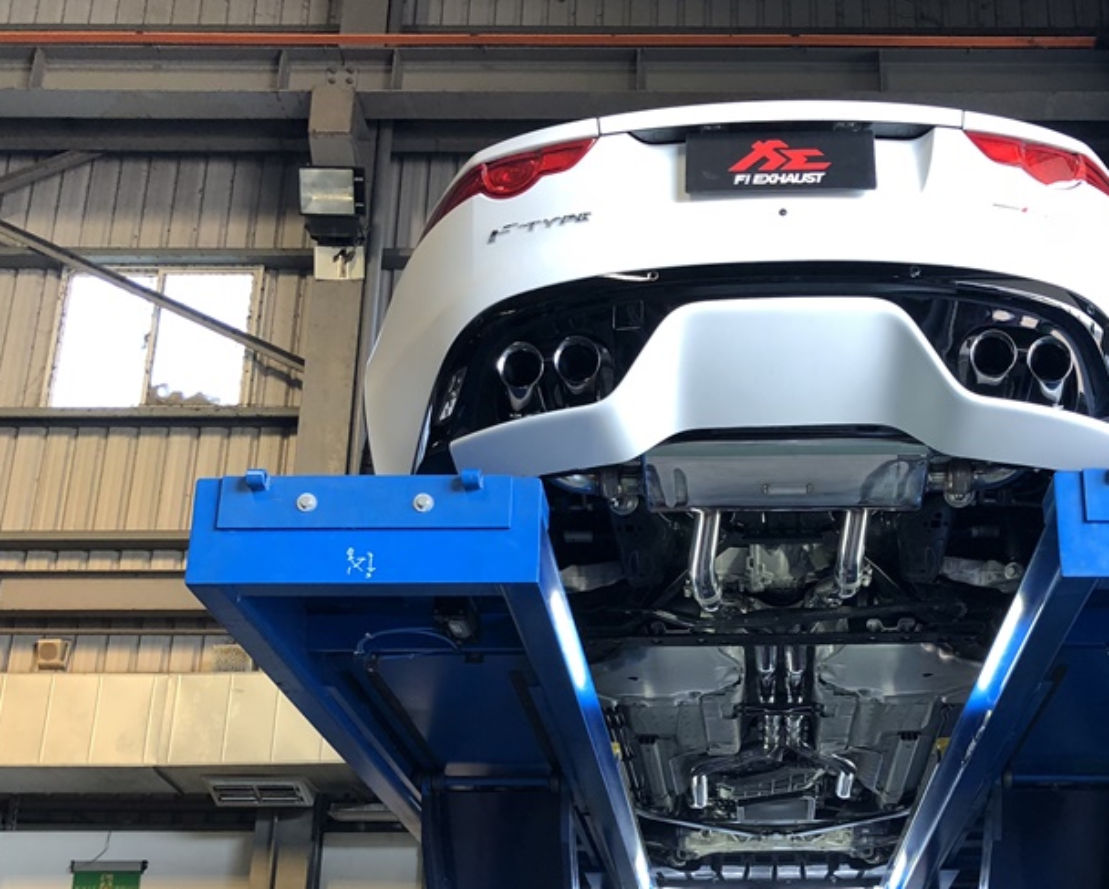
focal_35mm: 46
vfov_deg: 32.2
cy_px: 666
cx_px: 751
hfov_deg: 39.8
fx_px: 1511
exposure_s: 1/30
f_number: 1.8
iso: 25
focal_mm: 3.99
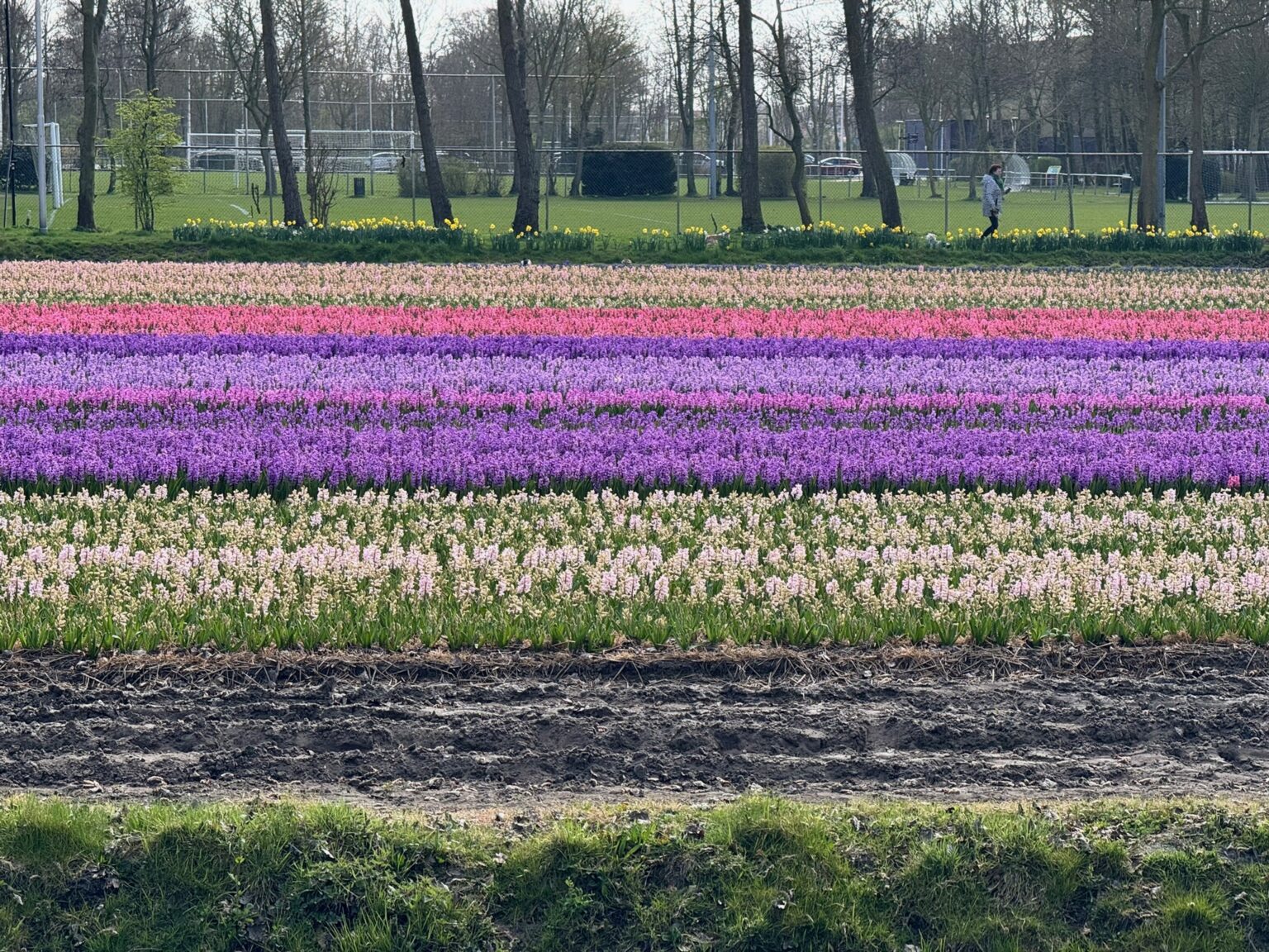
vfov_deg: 12.3
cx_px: 634
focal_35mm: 120
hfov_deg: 16.4
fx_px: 4399
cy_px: 476
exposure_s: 1/525
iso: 50
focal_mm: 15.66
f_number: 2.8
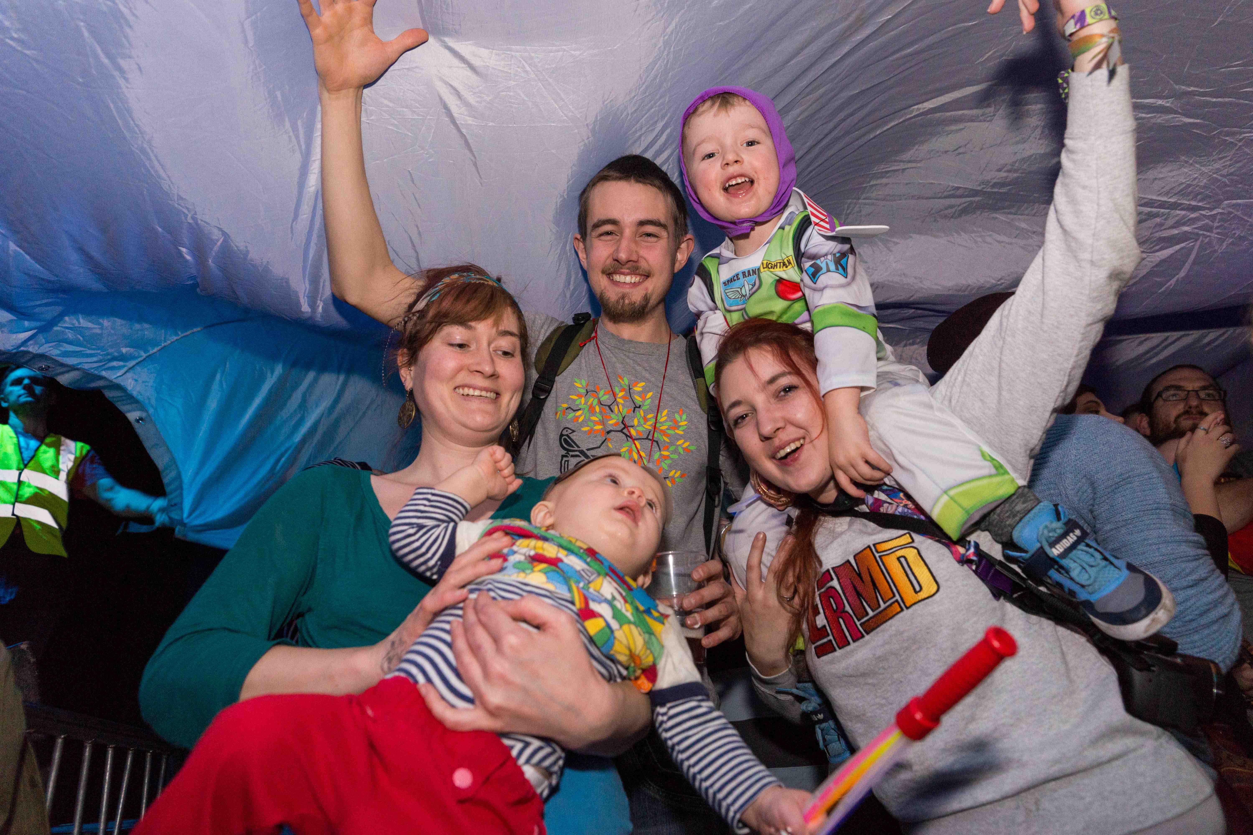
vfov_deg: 53.1
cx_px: 626
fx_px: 835
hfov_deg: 73.7
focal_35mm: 24
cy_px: 418
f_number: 4
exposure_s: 1/60
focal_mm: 24
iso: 1600
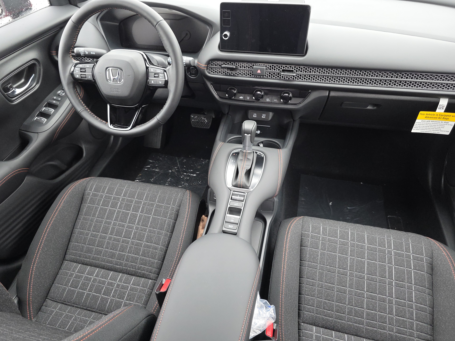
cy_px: 164
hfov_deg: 71.6
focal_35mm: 24
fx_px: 315
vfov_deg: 56.8
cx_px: 220
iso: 250
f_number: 1.7
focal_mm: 6.3
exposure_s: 1/120
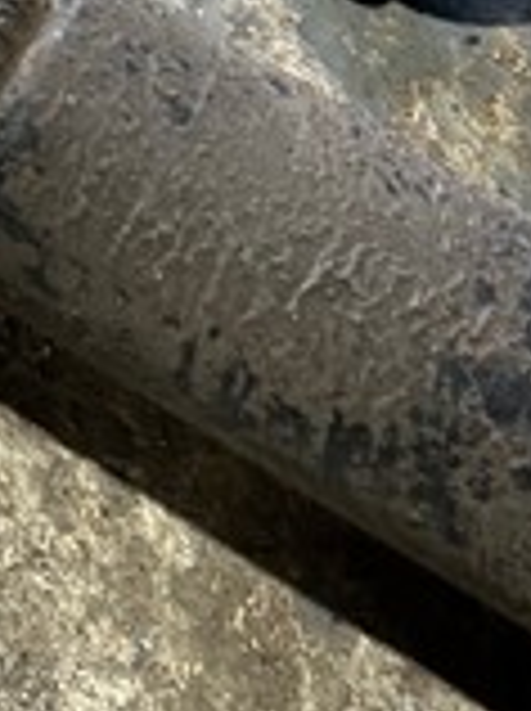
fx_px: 2256
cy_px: -200
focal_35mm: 110
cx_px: -184
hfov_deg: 12.9
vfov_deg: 16.9
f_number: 1.5
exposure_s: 1/100
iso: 100
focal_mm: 5.7
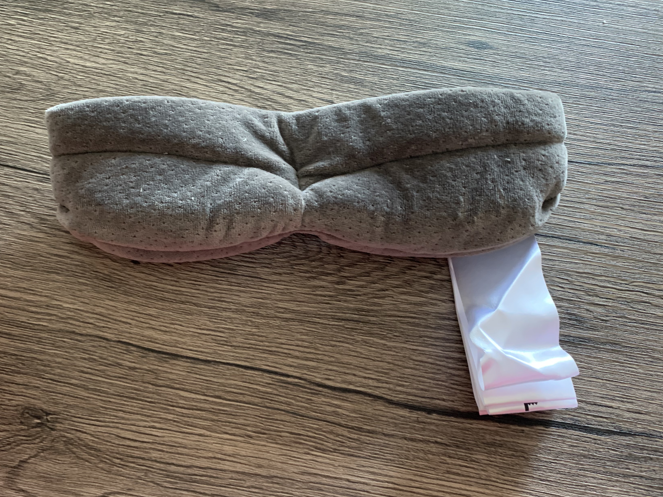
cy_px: 272
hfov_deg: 56.5
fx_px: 613
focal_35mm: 32
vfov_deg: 44.1
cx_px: 277
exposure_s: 1/54
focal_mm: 4.25
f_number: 1.8
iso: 400
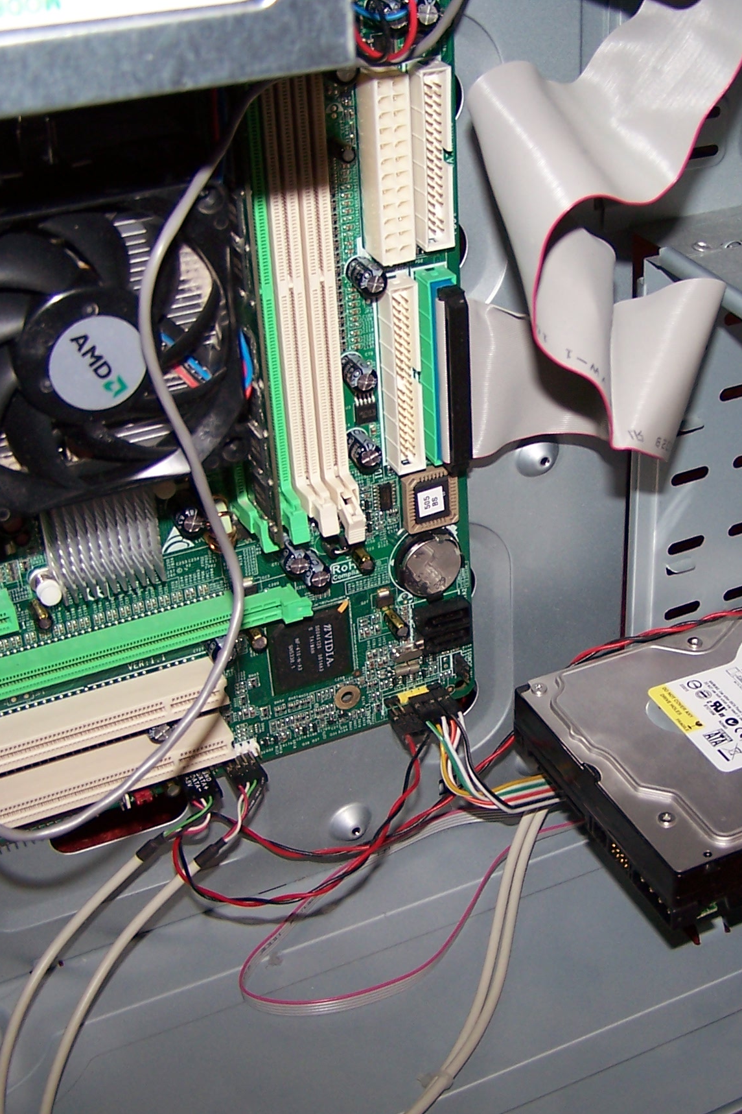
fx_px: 1639
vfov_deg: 37.5
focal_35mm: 53
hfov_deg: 25.1
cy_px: 560
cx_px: 583
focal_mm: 6.3
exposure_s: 1/60
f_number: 2.8
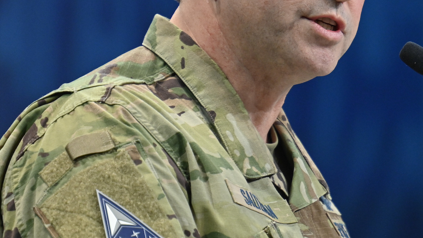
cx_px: 308
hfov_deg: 3.6
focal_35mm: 603
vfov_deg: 2.0
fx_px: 6763
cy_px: 40
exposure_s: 1/250
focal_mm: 320
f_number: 5.6
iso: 2500
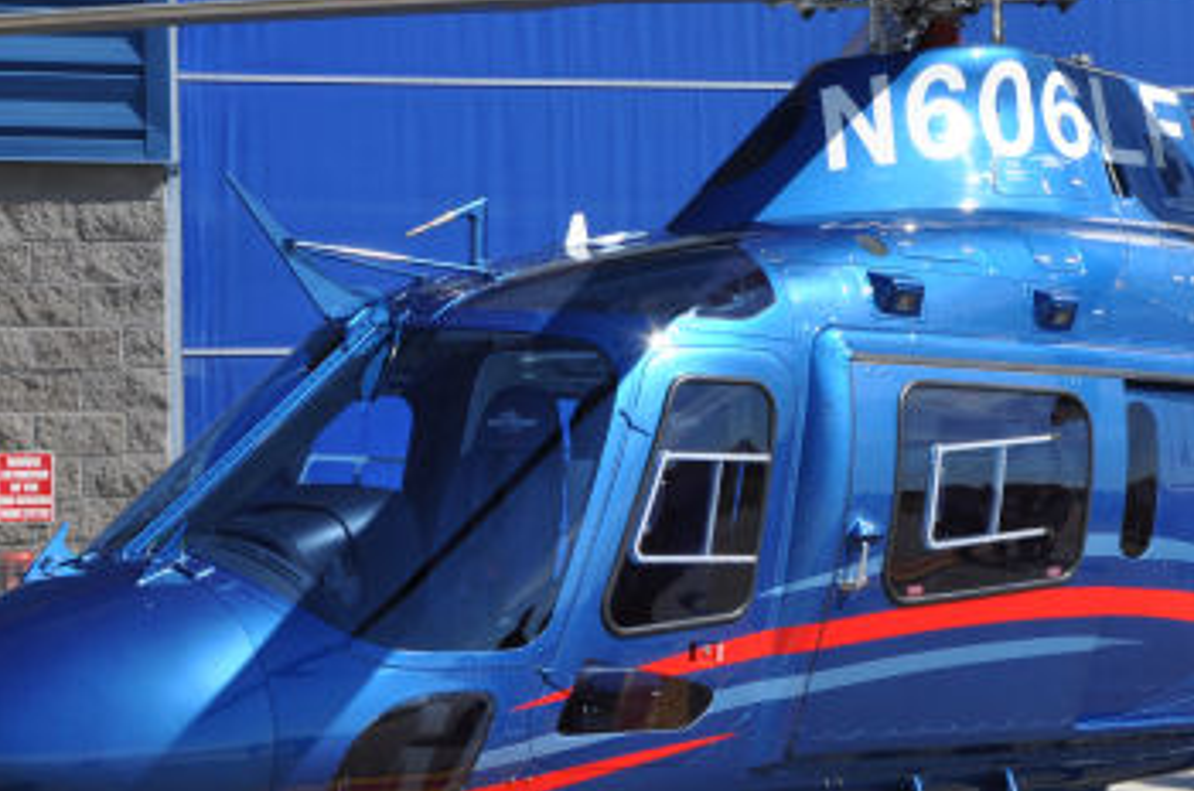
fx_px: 3178
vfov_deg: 14.2
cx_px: 945
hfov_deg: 21.0
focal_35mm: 96
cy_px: 469
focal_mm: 32
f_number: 14
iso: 200
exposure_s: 1/200
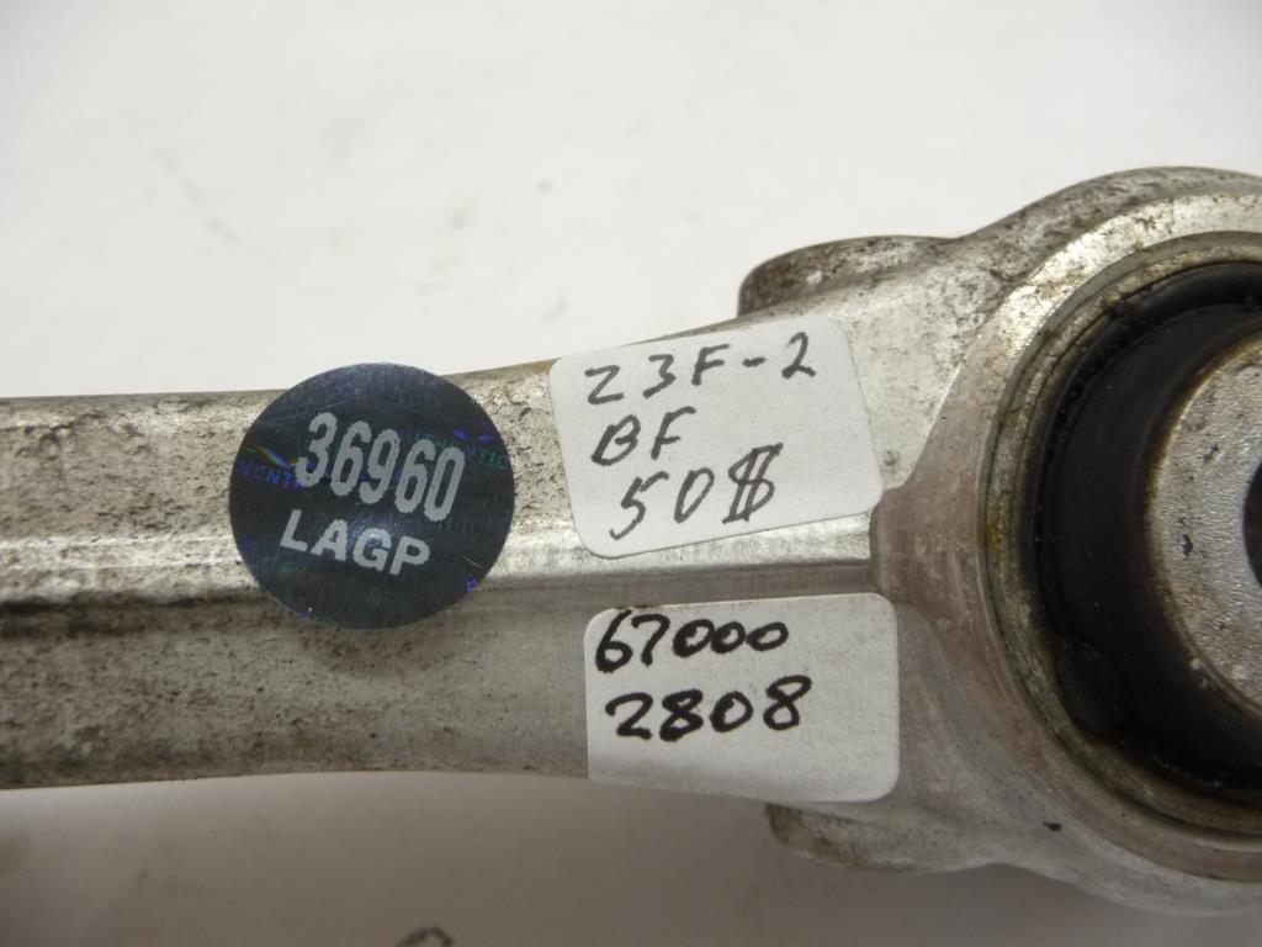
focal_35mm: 28
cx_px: 631
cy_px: 474
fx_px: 1021
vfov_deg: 49.7
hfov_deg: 63.4
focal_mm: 4.7
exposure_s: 1/30
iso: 200
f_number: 3.3
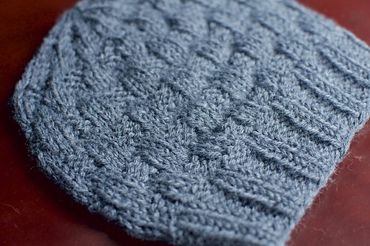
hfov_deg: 37.9
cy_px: 123
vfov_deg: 25.7
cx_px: 185
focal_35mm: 52
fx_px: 539
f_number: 3.2
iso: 640
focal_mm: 35
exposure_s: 1/125
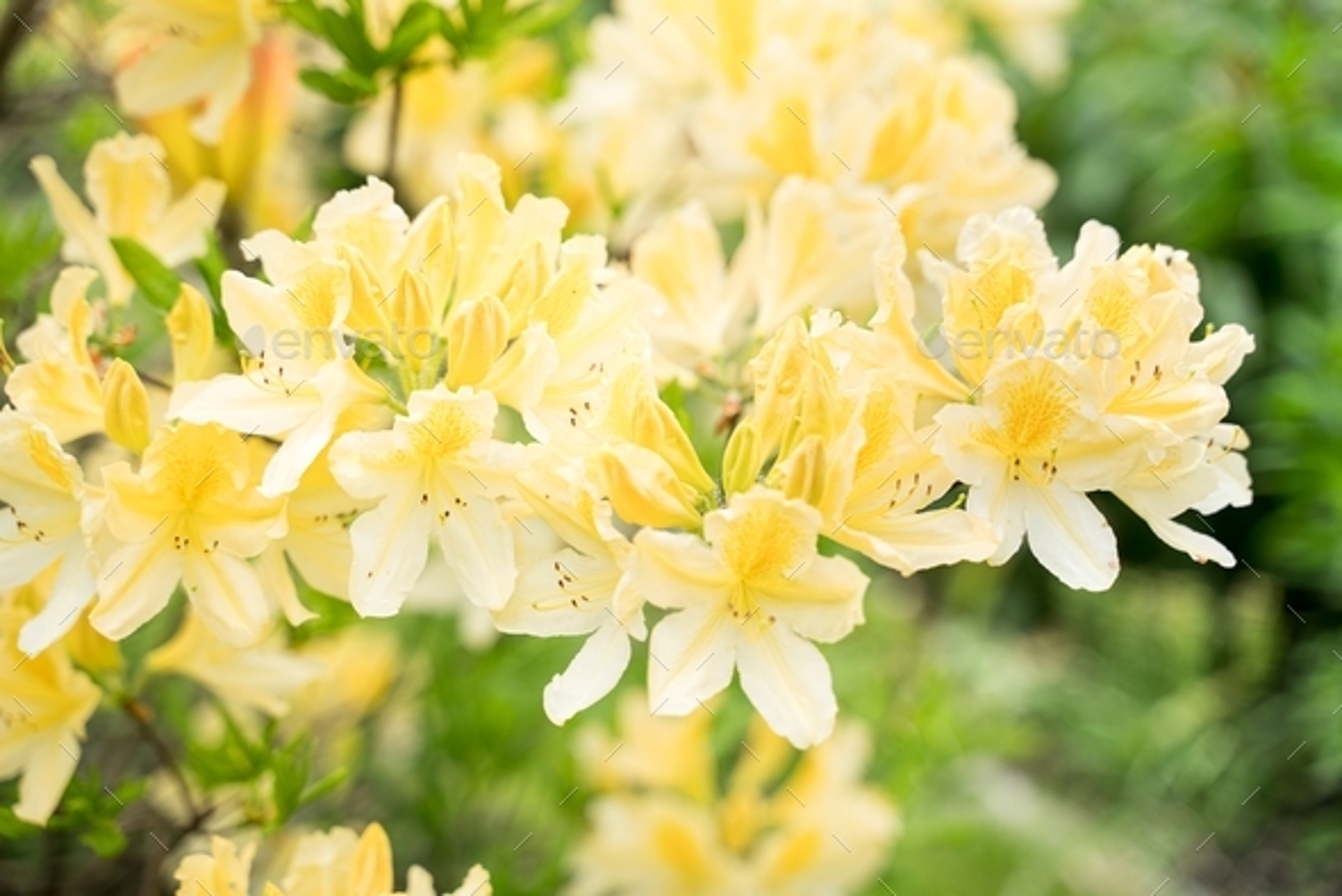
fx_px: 2797
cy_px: 448
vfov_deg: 18.2
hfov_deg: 27.0
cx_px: 671
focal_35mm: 75
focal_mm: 75
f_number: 3.5
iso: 100
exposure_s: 1/400
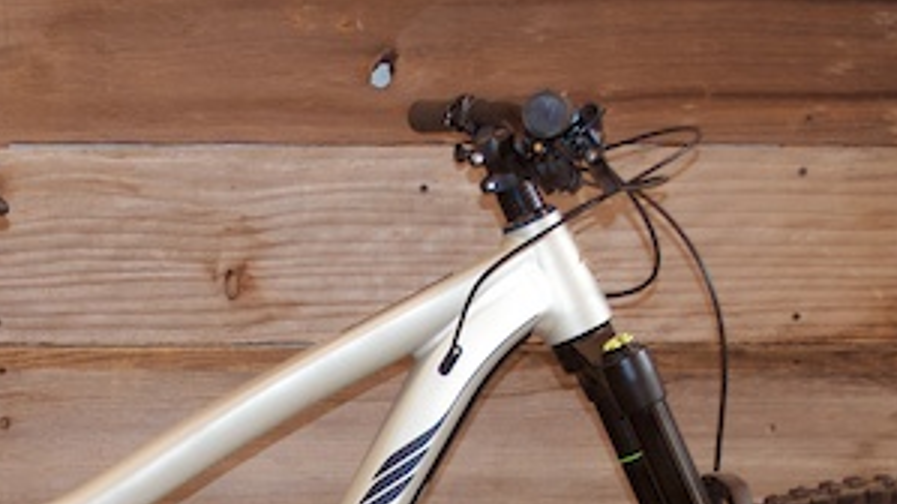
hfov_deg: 16.9
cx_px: 183
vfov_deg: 9.4
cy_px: 688
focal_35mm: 126
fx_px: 2996
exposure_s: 1/60
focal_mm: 30
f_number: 4.5
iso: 800
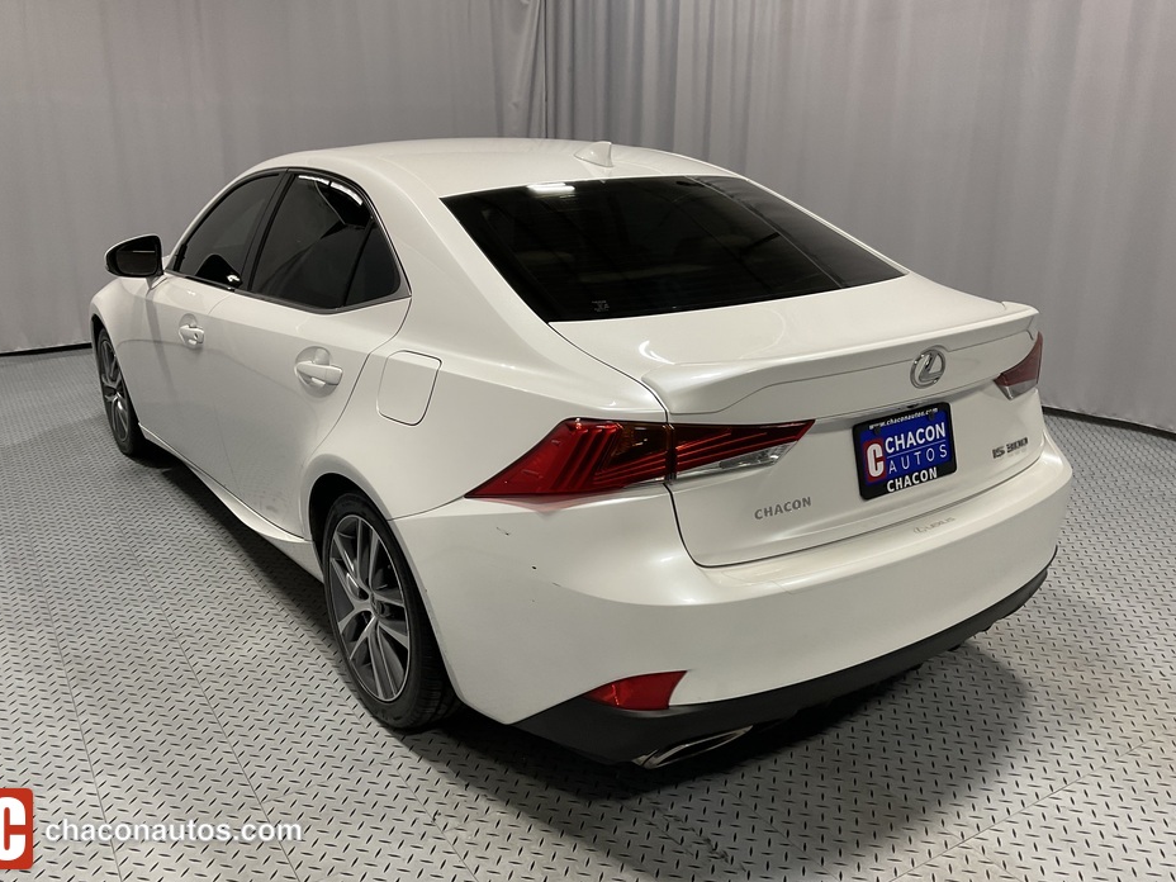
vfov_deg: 46.8
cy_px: 436
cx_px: 569
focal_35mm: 30
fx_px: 1019
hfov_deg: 60.0
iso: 64
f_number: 1.8
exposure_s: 1/120
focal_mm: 3
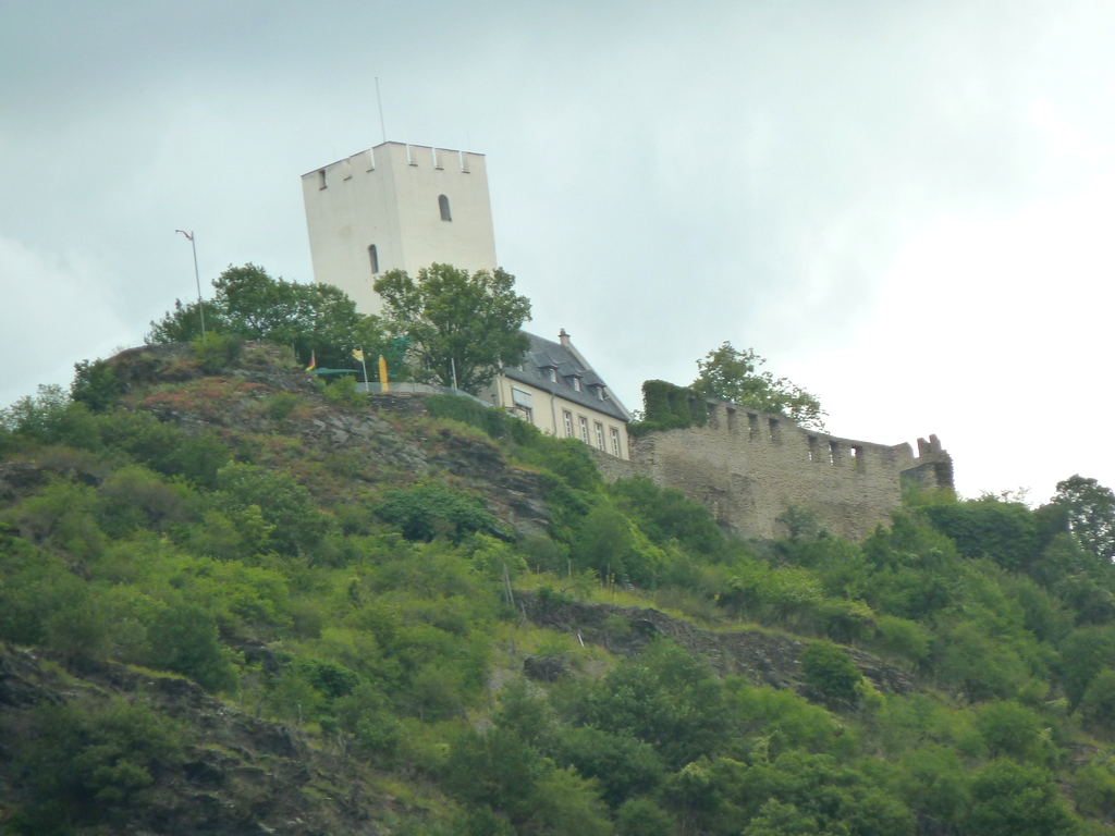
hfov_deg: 6.4
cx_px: 558
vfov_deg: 4.8
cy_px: 418
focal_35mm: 310
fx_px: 9985
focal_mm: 49.2
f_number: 4.9
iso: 125
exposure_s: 1/200
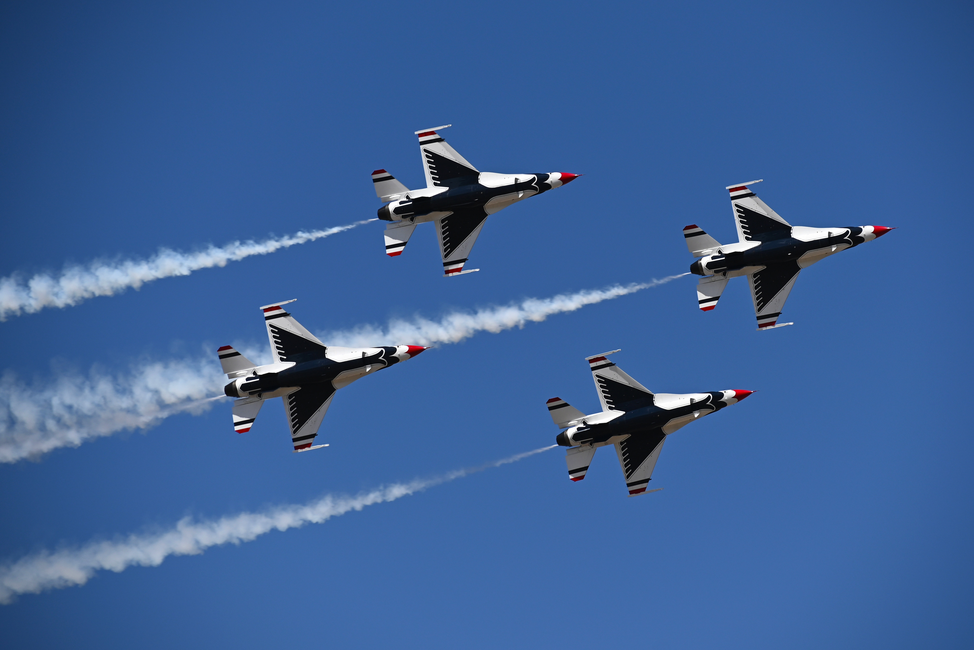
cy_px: 325
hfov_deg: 9.1
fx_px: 6087
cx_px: 487
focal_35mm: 225
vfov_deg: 6.1
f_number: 6.3
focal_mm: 150
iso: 100
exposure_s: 1/1000
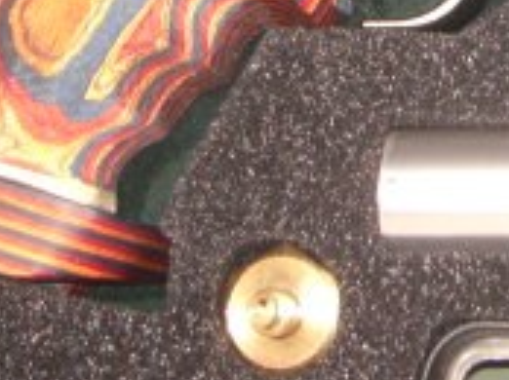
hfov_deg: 11.9
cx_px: 641
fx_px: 2379
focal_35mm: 162
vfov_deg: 8.9
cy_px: -181
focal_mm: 7.4
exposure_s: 1/400
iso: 64
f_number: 4.8
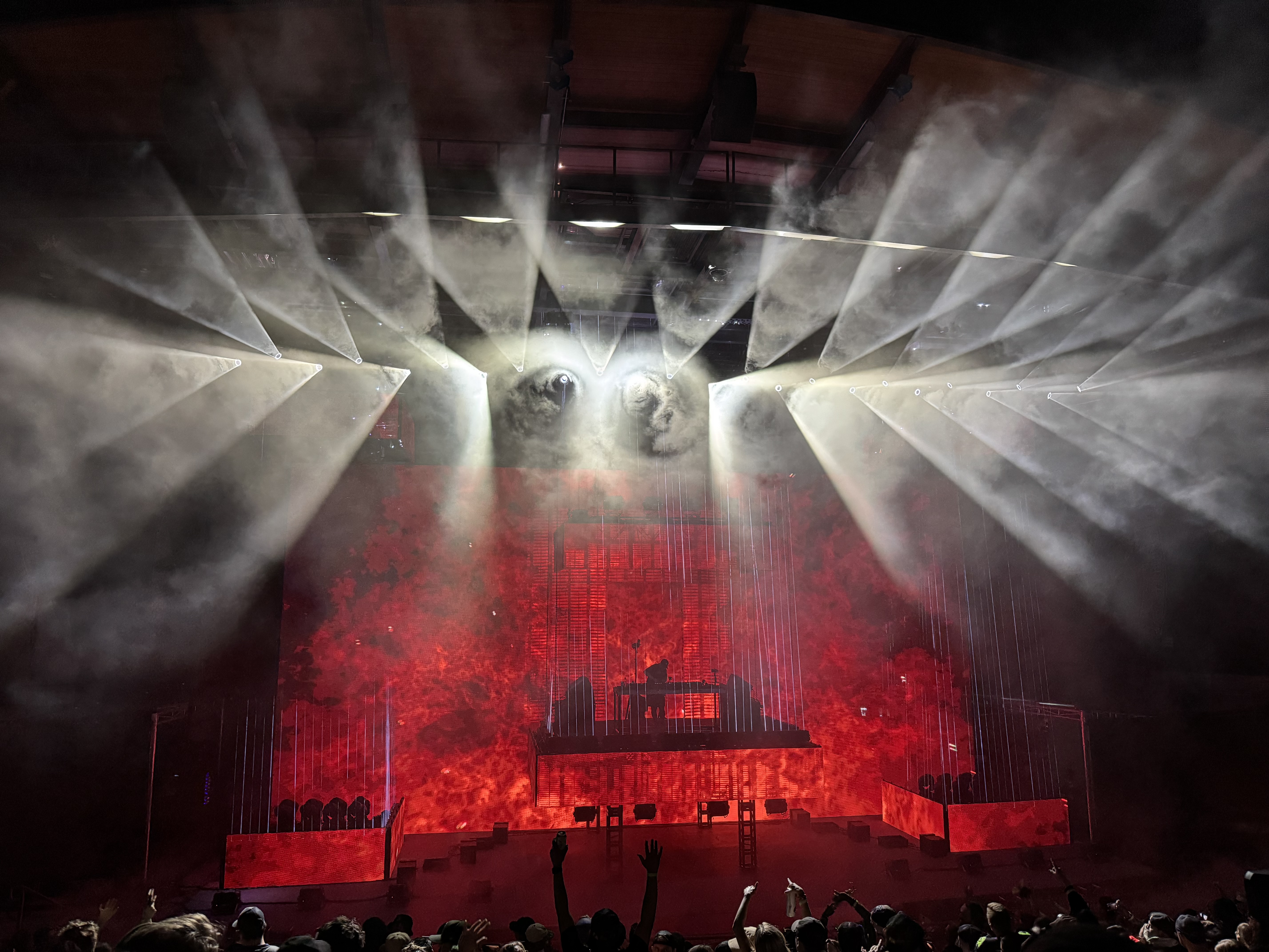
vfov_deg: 56.8
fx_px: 880
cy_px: 476
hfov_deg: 71.6
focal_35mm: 24
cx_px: 634
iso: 500
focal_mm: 6.76
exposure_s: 1/60
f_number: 1.78
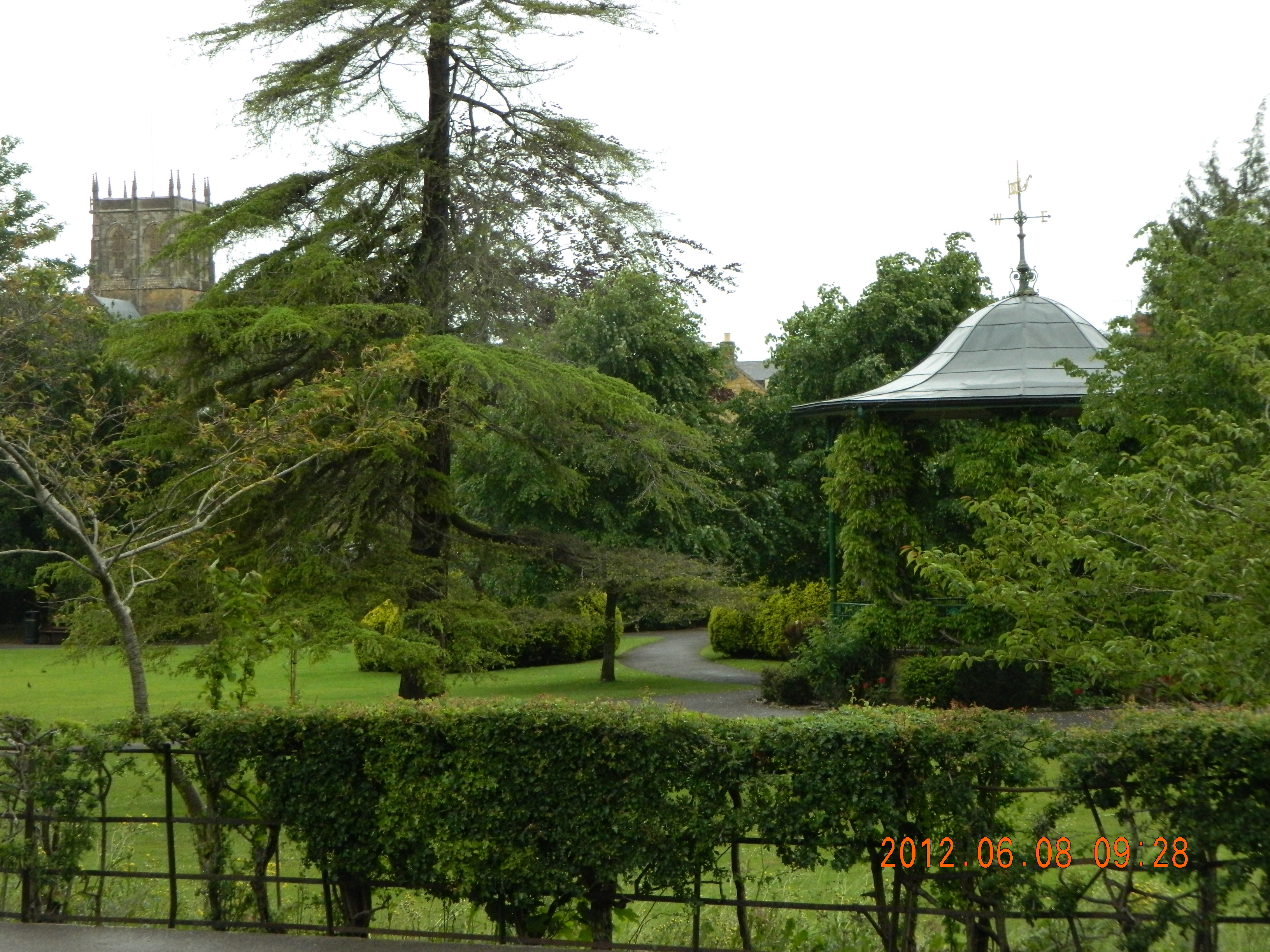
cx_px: 635
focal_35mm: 103
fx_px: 3779
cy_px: 476
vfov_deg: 14.4
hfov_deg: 19.1
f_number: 4.5
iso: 400
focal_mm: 18.6
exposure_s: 1/320
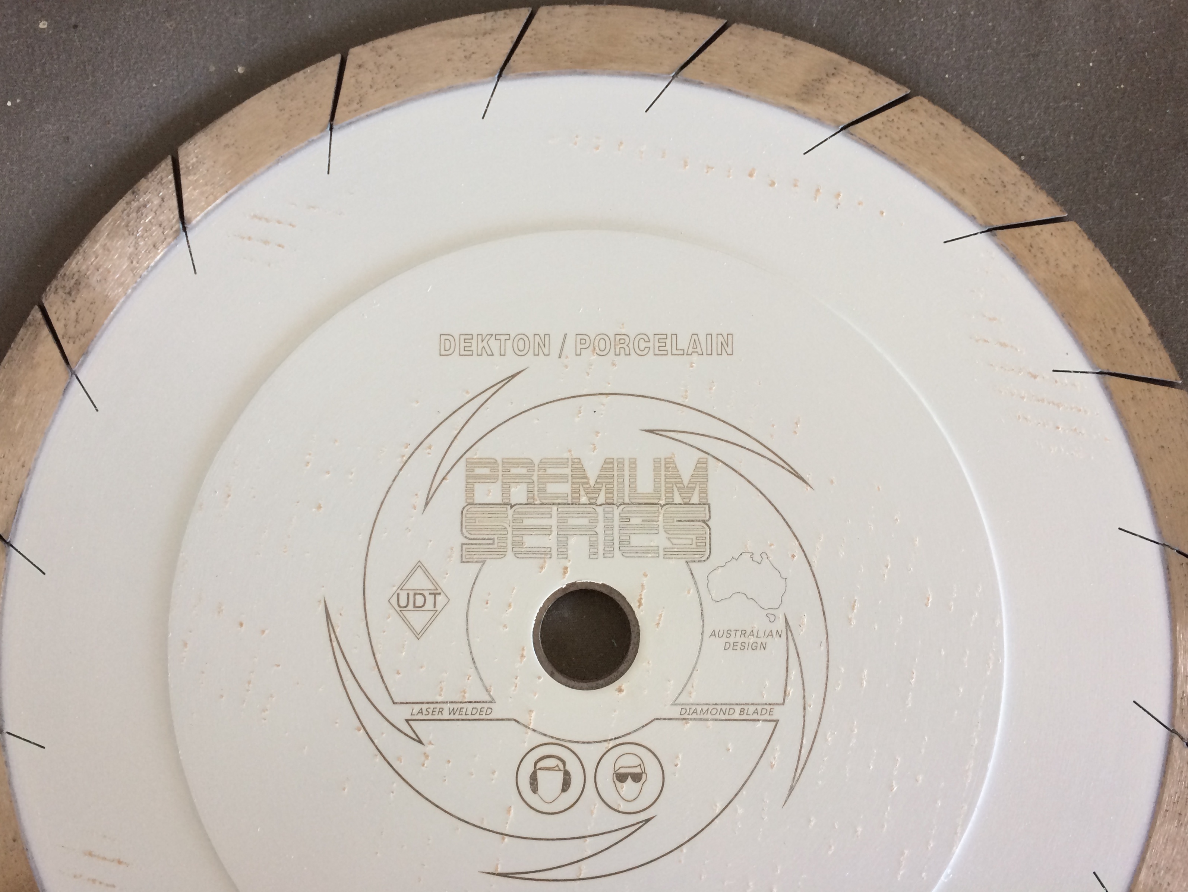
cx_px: 594
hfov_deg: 61.6
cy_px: 446
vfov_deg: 48.3
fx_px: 996
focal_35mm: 29
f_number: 2.2
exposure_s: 1/33
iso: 100
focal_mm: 4.15
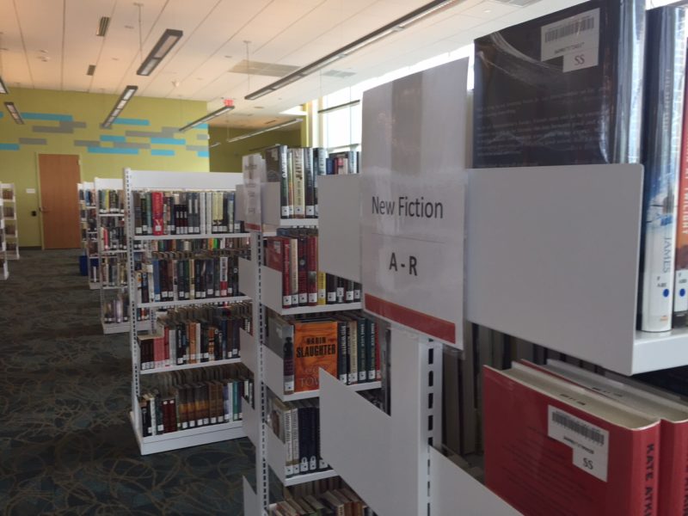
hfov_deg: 61.7
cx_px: 344
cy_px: 258
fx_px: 576
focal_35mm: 29
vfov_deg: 48.2
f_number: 2.2
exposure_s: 1/120
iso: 50
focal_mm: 4.15
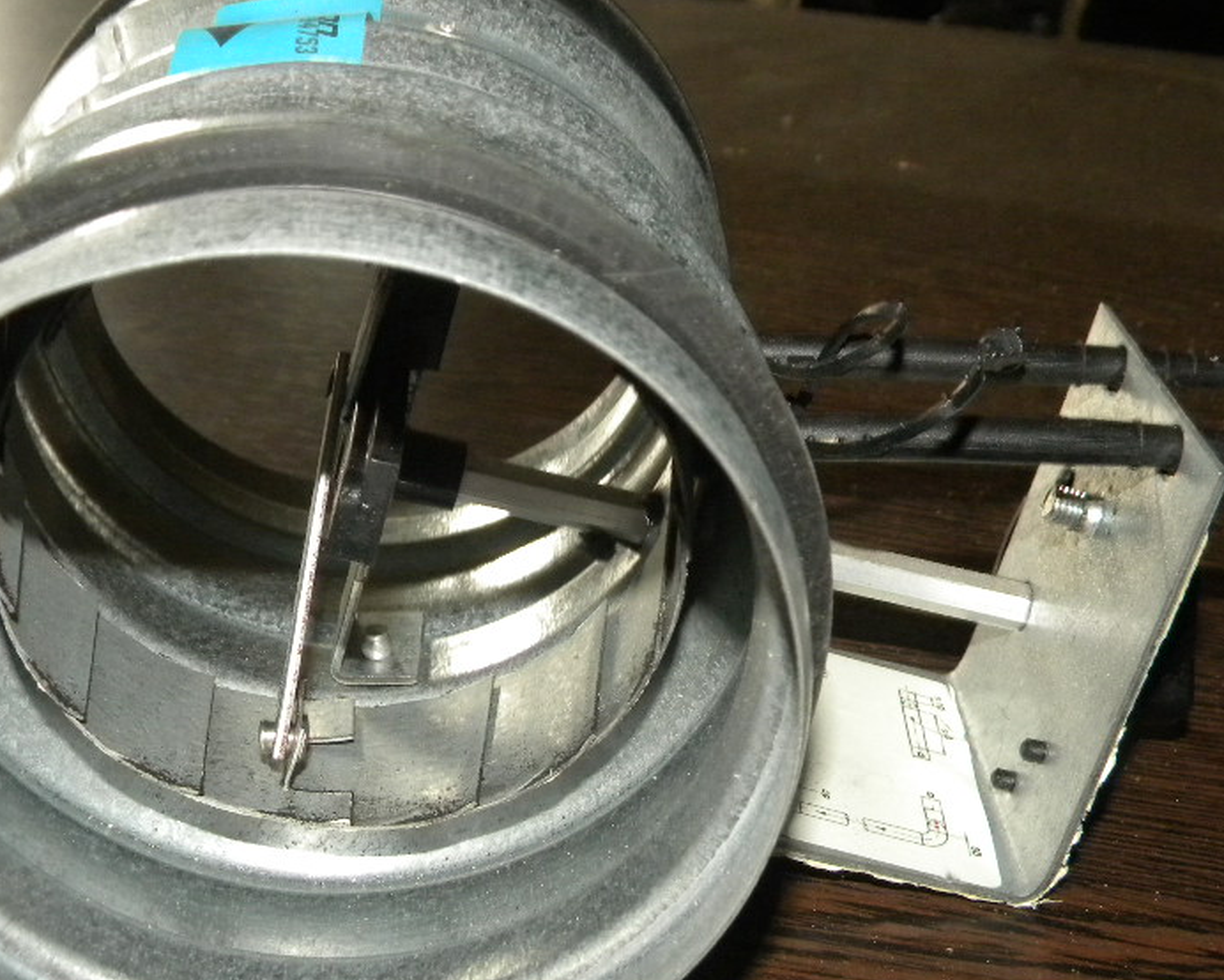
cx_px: 557
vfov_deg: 29.1
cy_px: 548
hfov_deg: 36.0
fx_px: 1884
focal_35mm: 52
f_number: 3.7
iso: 400
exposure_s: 1/30
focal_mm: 6.4
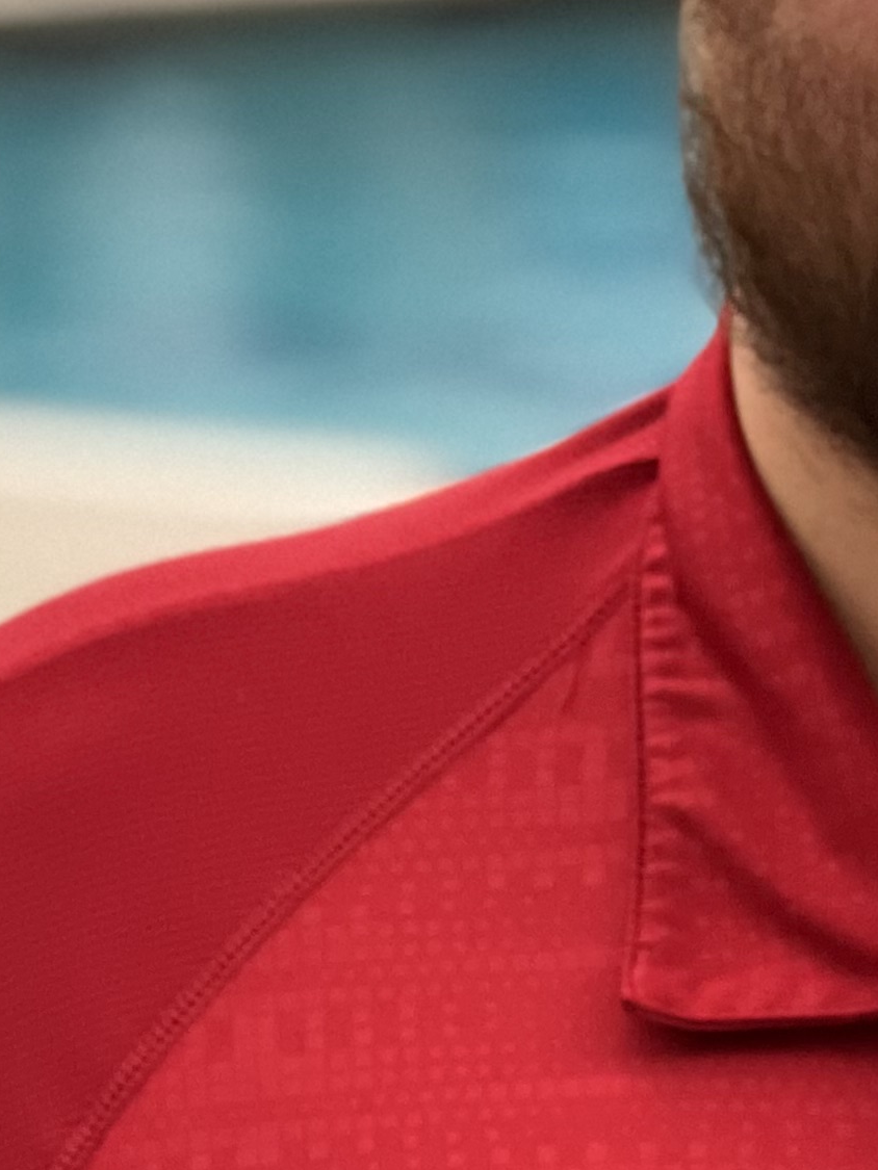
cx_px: 912
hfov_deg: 5.4
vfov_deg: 7.2
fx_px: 9332
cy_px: 849
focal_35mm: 276
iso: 500
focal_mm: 9
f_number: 2.8
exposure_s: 1/15
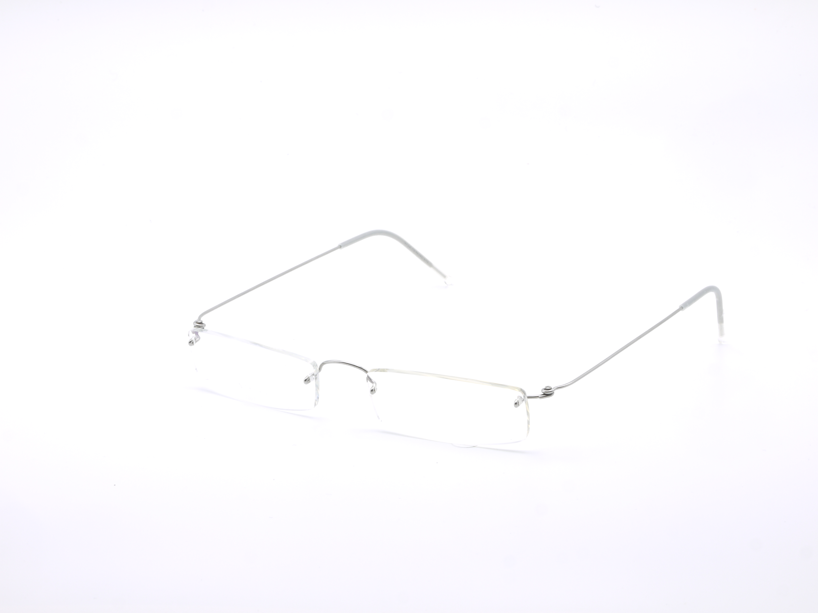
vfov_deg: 12.1
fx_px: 2883
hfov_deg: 16.1
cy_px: 306
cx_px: 409
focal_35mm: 122
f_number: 22
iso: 100
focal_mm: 61
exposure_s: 1/6
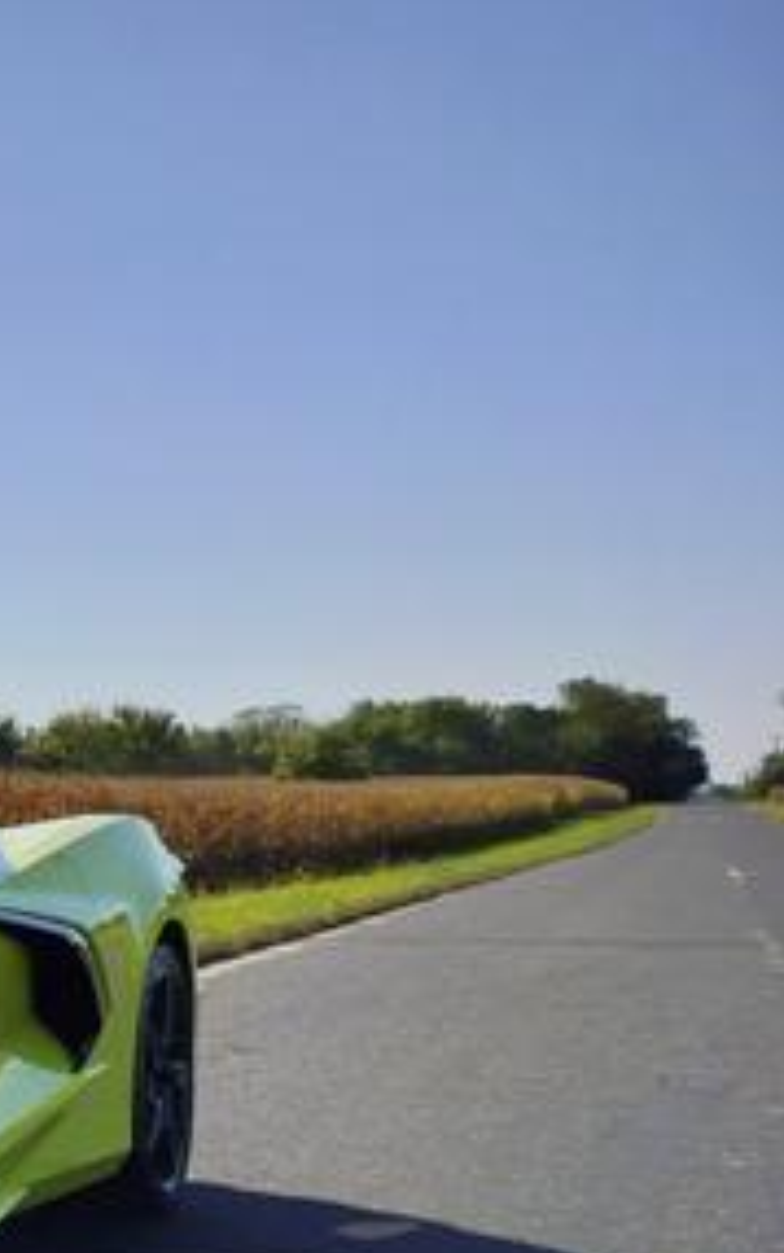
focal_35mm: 57
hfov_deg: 18.2
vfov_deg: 35.1
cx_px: -609
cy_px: 894
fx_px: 1947
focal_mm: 5.24
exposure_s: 1/1992
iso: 50
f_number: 1.7
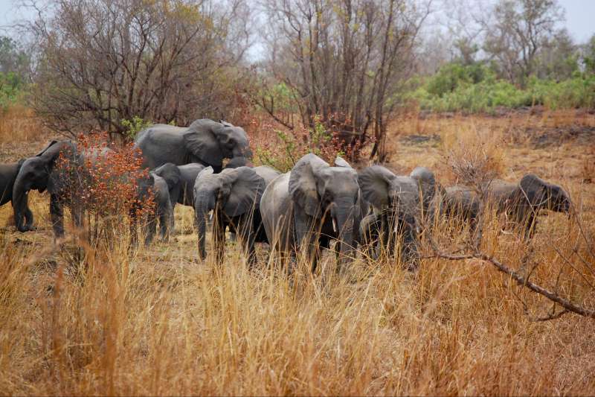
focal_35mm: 300
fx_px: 4957
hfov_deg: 6.9
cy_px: 198
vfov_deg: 4.6
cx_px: 298
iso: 450
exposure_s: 1/500
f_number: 5.6
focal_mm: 200
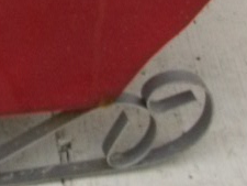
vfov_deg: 6.8
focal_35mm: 205
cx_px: -144
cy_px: -278
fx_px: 1464
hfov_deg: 9.3
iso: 80
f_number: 2.7
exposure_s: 1/30
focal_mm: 6
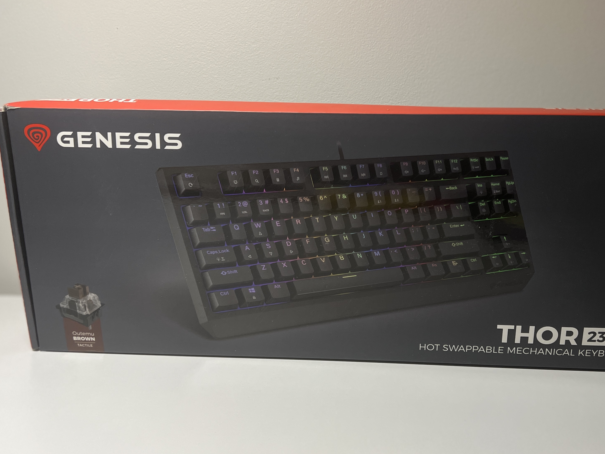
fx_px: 629
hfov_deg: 51.1
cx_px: 351
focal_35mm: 36
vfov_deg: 39.7
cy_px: 225
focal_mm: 5.7
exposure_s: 1/82
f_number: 1.5
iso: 125
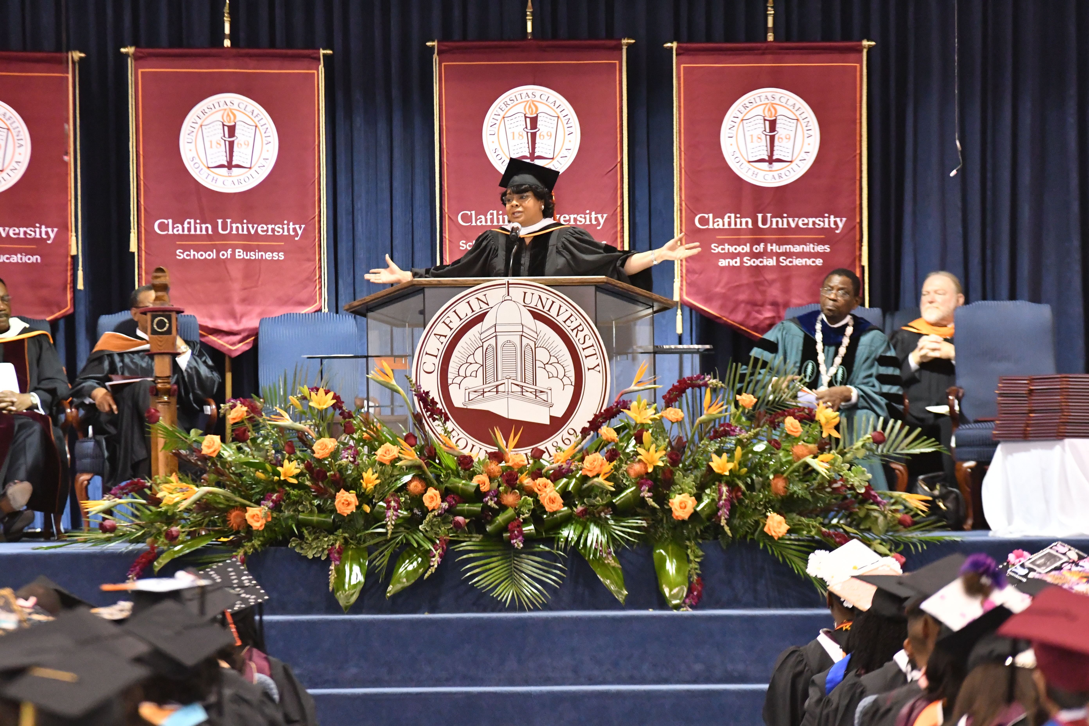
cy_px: 363
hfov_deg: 6.9
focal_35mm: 300
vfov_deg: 4.6
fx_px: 9074
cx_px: 544
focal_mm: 200
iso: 6400
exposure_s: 1/160
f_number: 3.5
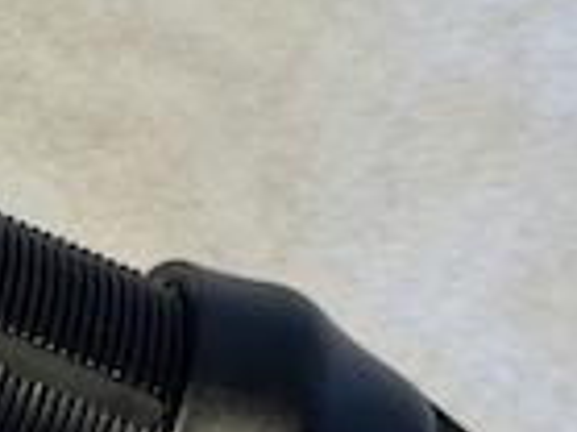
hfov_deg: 6.7
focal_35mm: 276
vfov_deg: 5.4
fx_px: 4597
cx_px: -909
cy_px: 233
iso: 100
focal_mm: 6.86
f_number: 1.78
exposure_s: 1/120
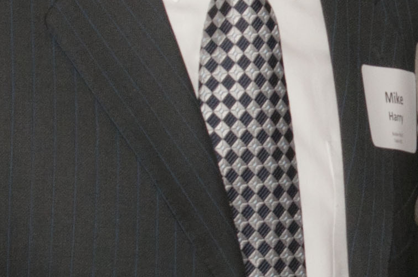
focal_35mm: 239
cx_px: 532
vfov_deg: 5.7
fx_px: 2770
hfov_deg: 8.5
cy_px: 55
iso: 250
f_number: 8
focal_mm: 28
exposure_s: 1/100
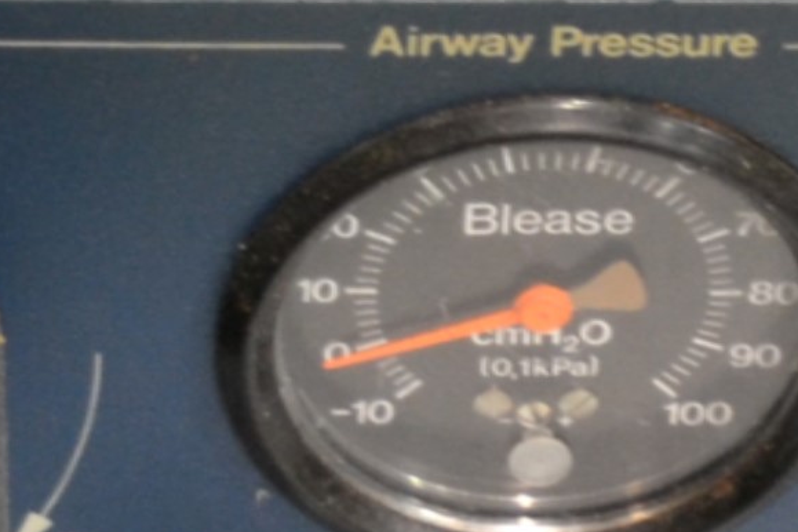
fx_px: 8467
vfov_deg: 3.5
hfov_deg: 5.4
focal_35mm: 382
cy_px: -795
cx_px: 427
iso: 640
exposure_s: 1/15
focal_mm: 32
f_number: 4.8
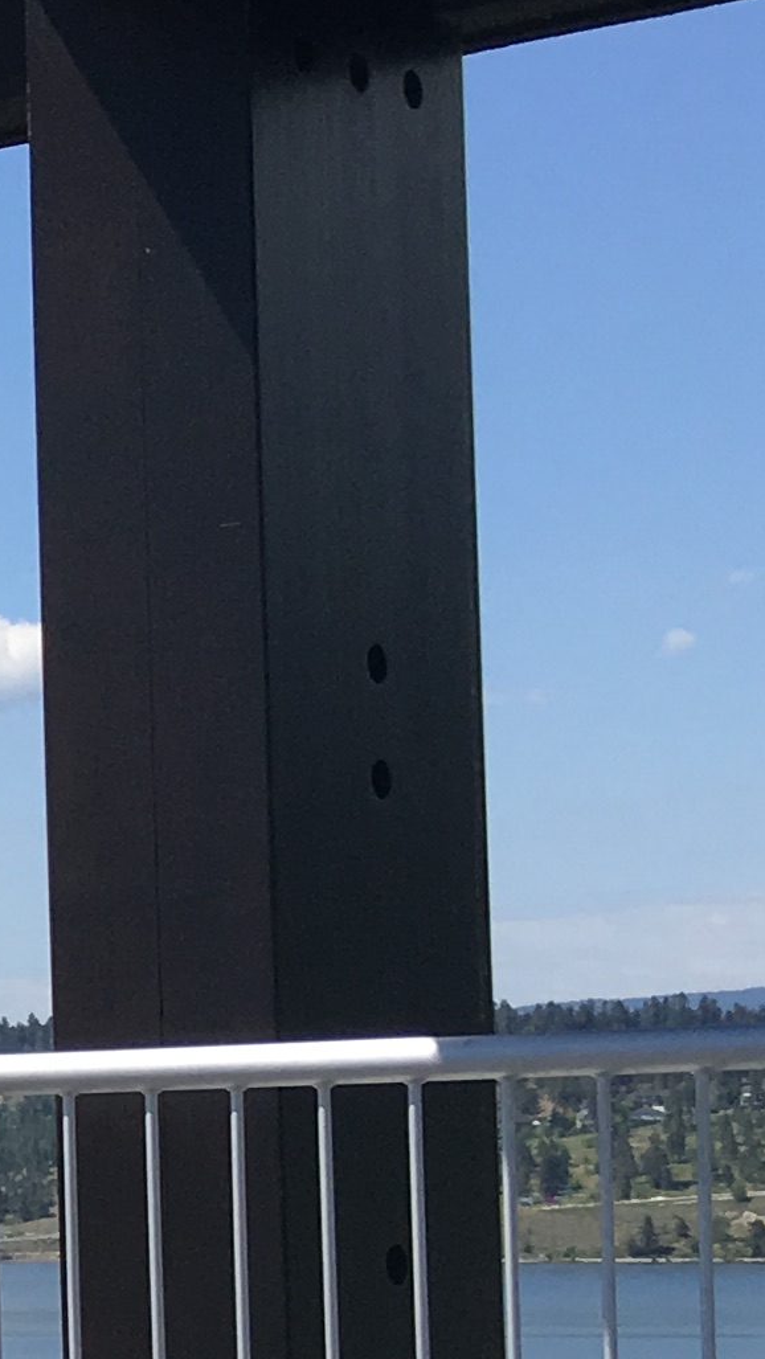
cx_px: -1646
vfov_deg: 17.2
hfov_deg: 8.1
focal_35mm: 124
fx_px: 4470
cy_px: 999
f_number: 2.2
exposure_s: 1/1603
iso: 25
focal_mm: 4.15
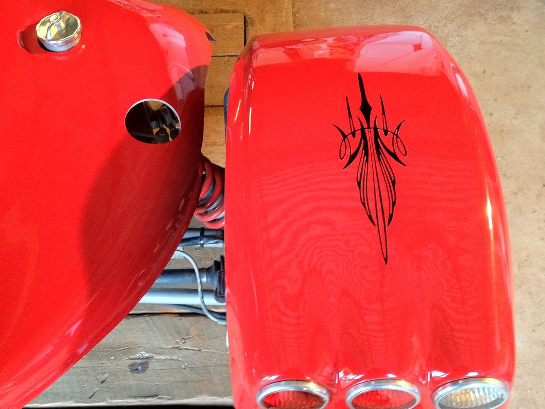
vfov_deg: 35.9
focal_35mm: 40
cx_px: 249
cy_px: 216
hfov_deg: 46.7
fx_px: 630
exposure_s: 1/17
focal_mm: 4.28
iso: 400
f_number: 2.4
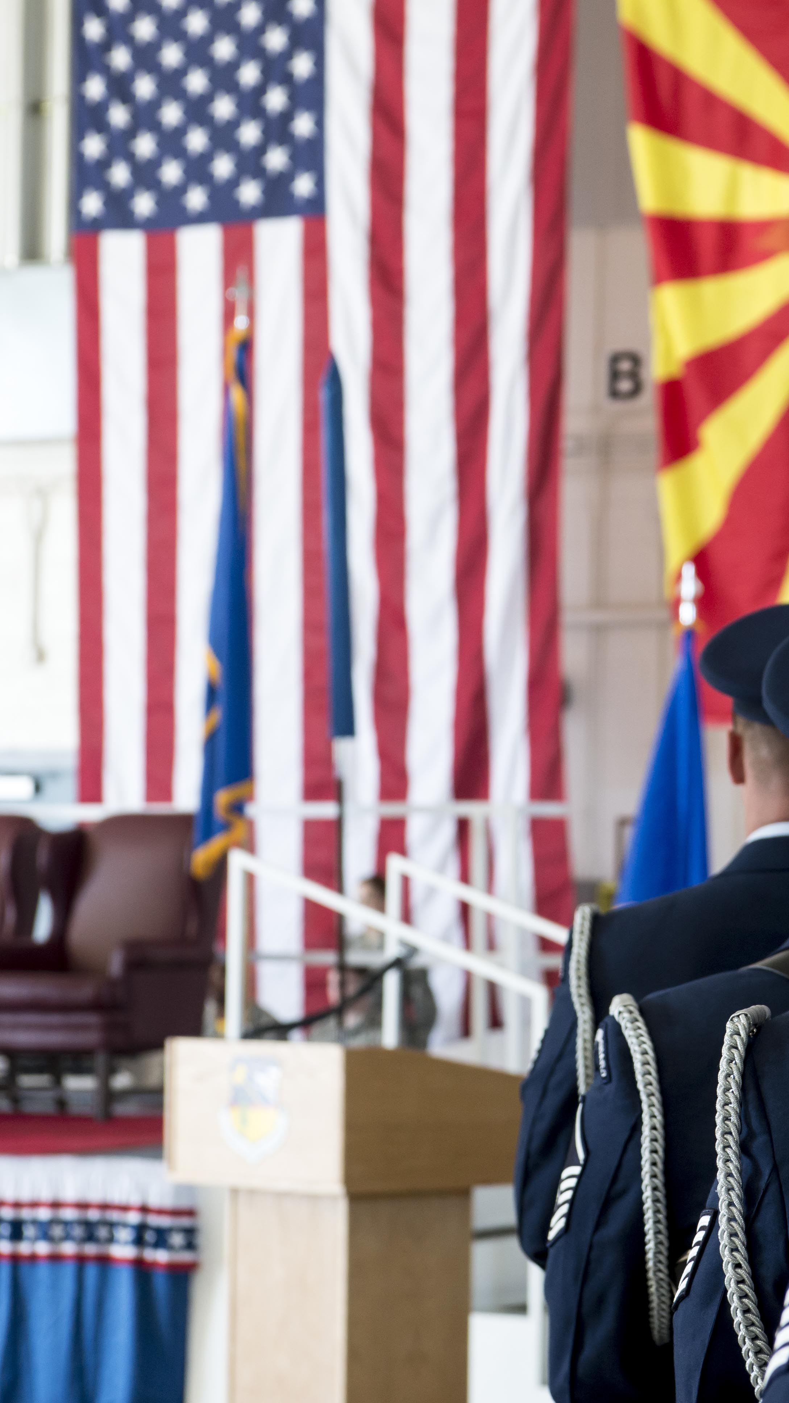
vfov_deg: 18.8
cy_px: 698
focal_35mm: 114
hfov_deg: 10.6
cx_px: 522
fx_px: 4241
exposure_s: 1/60
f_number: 6.3
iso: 1250
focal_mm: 70
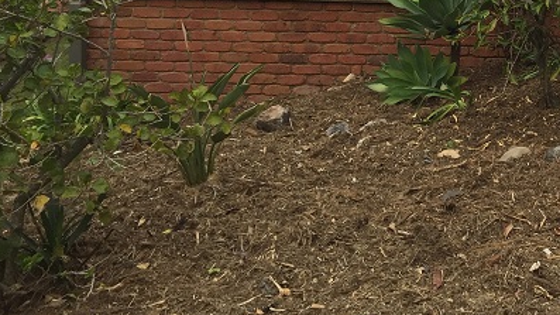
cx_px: 571
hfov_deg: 30.0
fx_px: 965
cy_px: -96
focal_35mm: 65
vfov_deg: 17.4
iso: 32
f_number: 2.2
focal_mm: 4.15
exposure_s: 1/304
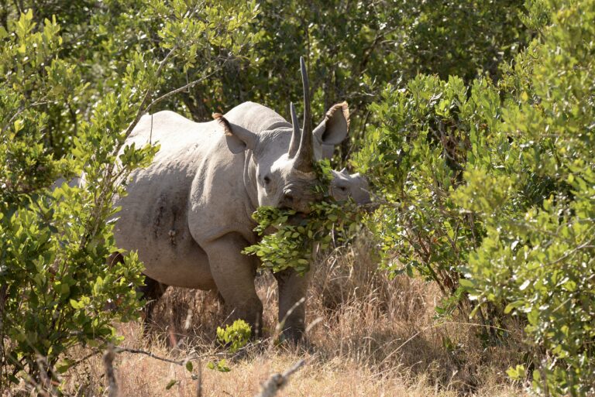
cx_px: 298
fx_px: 3969
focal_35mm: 240
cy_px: 198
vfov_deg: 5.7
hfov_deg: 8.6
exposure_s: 1/640
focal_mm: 240
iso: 1250
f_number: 10
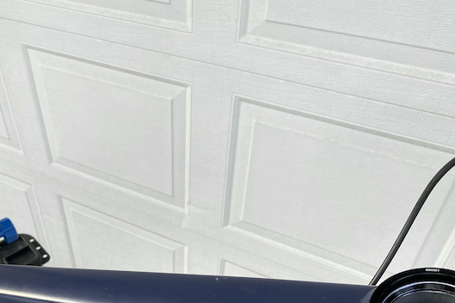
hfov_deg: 45.9
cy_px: 255
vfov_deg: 31.5
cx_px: 120
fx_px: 518
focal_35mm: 41
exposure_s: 1/283
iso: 32
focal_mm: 4.25
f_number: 1.8
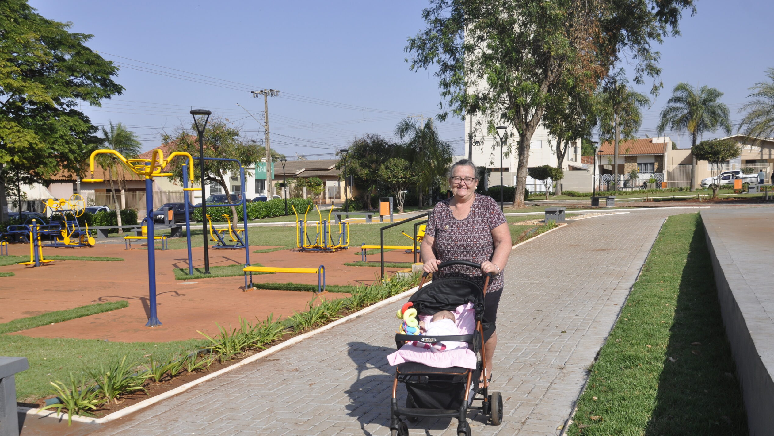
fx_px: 718
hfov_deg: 56.6
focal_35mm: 35
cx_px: 391
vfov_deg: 33.6
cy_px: 258
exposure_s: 1/500
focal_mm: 22
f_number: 8
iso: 200
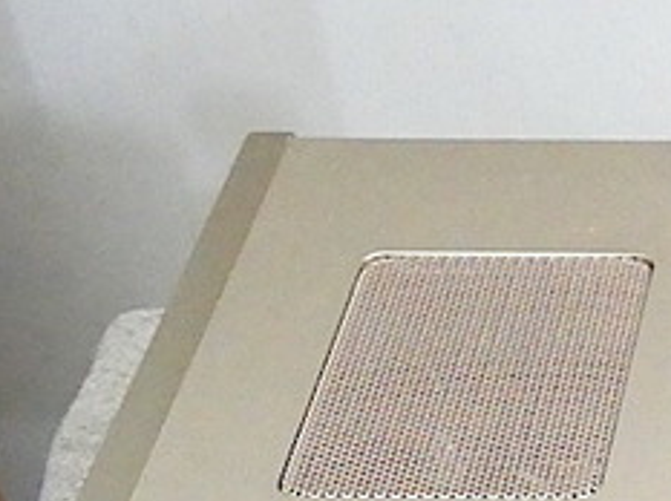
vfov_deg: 10.8
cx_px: 1100
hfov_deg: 14.1
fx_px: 2477
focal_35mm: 128
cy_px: 895
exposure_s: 1/25
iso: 1600
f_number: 7.1
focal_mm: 5.4
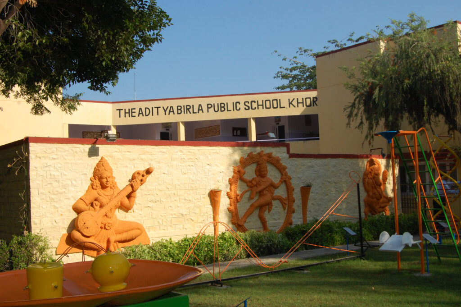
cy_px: 154
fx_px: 576
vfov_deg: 29.8
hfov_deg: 43.6
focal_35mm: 45
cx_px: 230
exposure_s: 1/500
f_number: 11
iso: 400
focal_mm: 30
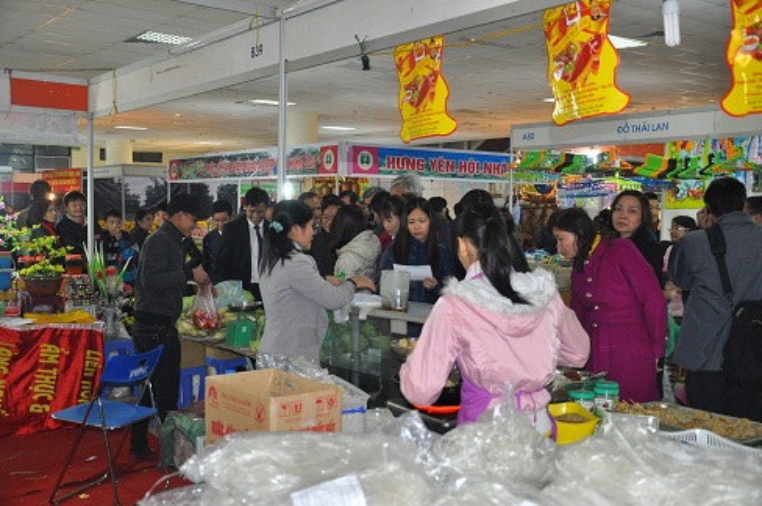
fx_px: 824
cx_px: 381
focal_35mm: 39
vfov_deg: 34.1
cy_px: 253
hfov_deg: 49.6
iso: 800
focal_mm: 26
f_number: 4
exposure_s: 1/60
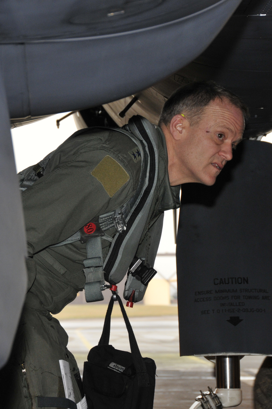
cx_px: 136
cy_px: 204
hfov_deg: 12.1
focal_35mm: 112
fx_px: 1278
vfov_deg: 18.2
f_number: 7.1
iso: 500
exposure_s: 1/80
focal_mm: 75
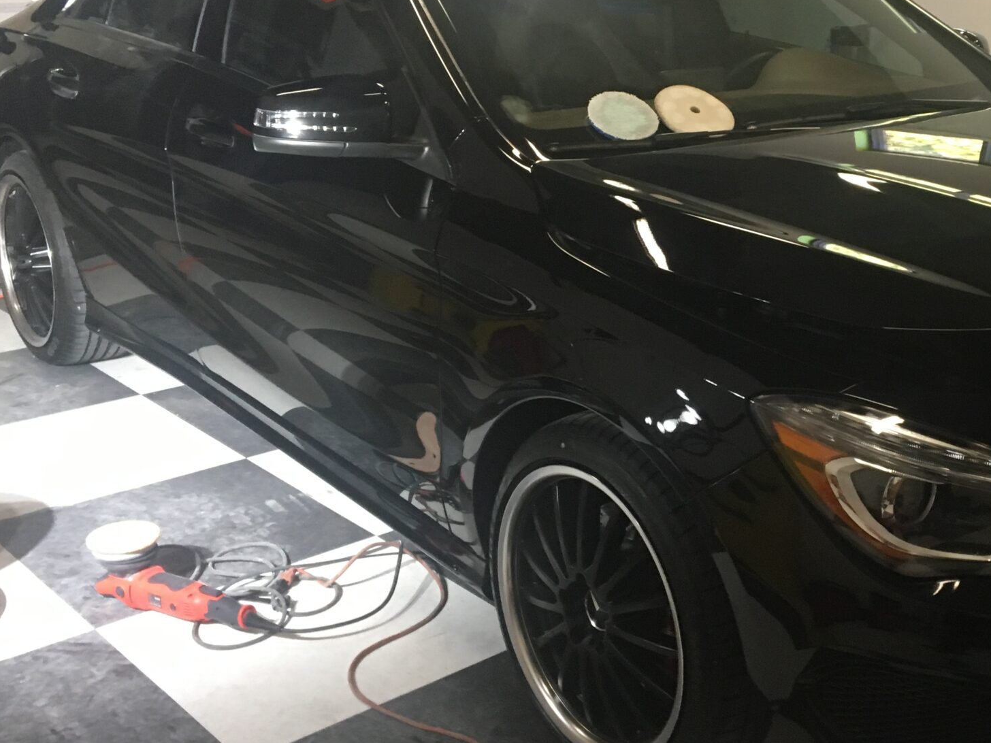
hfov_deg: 36.3
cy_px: 330
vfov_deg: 28.5
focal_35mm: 51
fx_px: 1460
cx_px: 782
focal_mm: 4.15
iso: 125
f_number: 2.2
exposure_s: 1/30
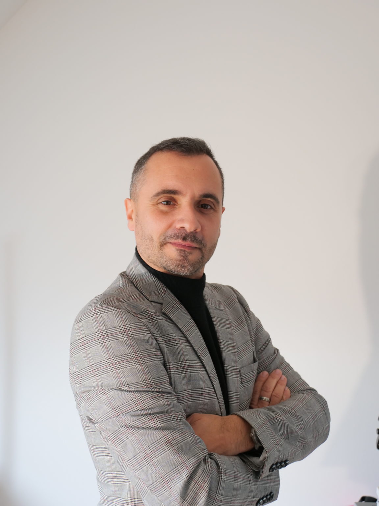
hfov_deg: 36.0
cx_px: 190
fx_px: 584
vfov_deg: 46.8
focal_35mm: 40
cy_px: 253
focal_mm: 20
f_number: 3.3
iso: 500
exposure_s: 1/60
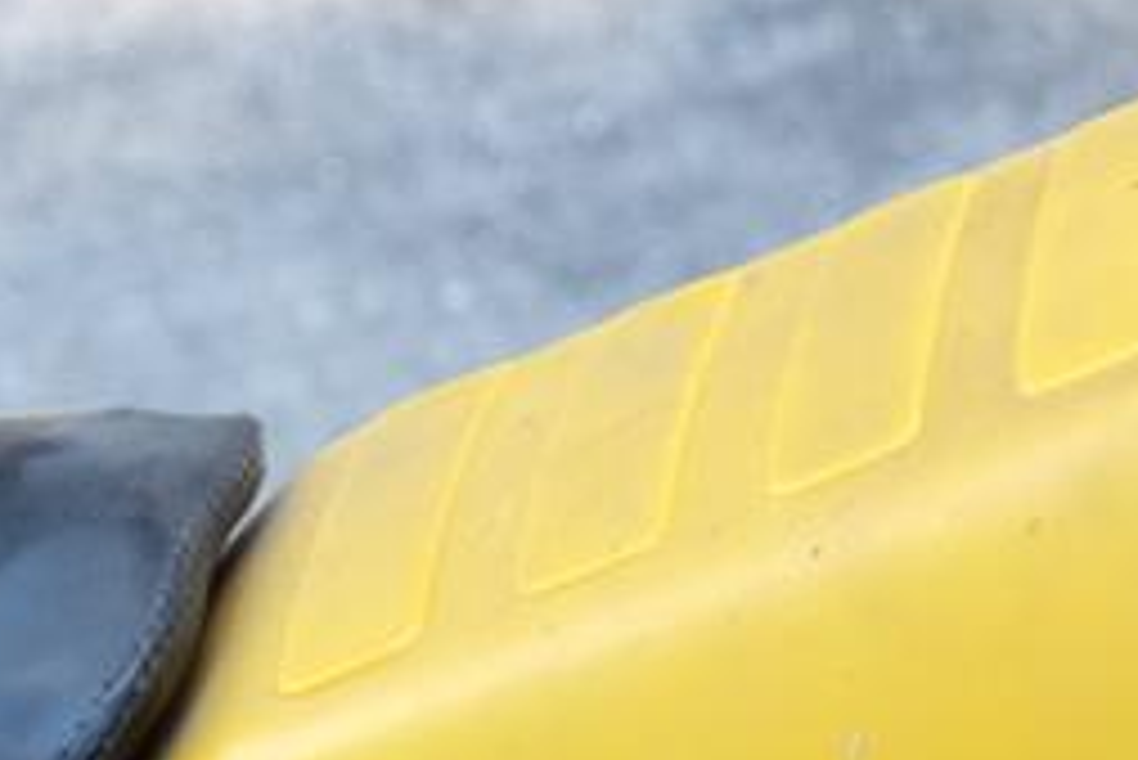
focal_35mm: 173
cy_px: 1417
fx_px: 5472
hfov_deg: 11.4
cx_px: 1682
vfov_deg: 7.7
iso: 200
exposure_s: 1/150
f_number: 5
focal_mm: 25.4
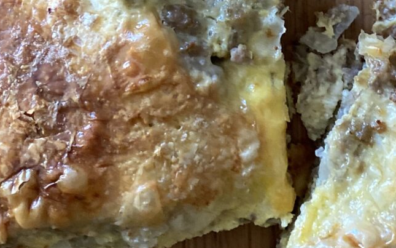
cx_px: 227
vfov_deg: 15.2
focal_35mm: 82
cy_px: -69
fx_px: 885
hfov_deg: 25.2
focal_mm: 4.25
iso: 400
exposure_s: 1/60
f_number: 1.8
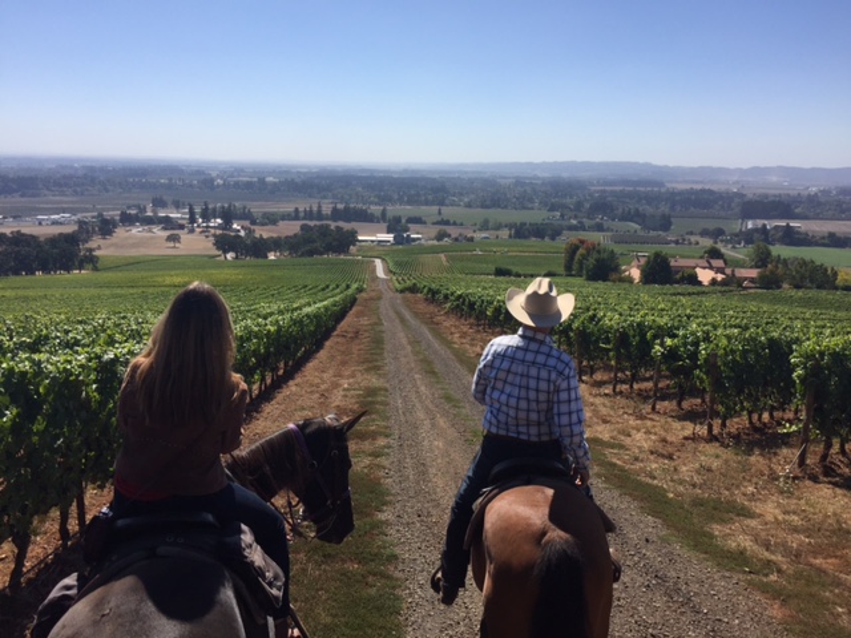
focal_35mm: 29
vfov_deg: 48.2
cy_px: 319
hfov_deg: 61.7
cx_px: 426
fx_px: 713
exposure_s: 1/3049
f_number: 2.2
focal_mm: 4.15
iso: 32
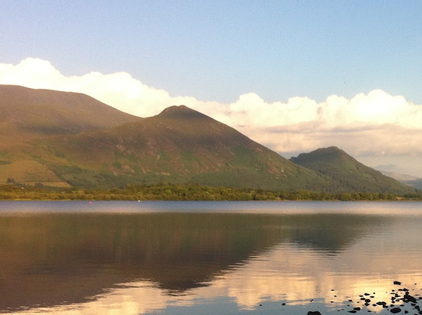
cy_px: 194
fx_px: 828
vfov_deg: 21.5
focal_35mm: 68
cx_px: 377
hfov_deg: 27.6
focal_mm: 3.85
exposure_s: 1/1040
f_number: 2.8
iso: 80
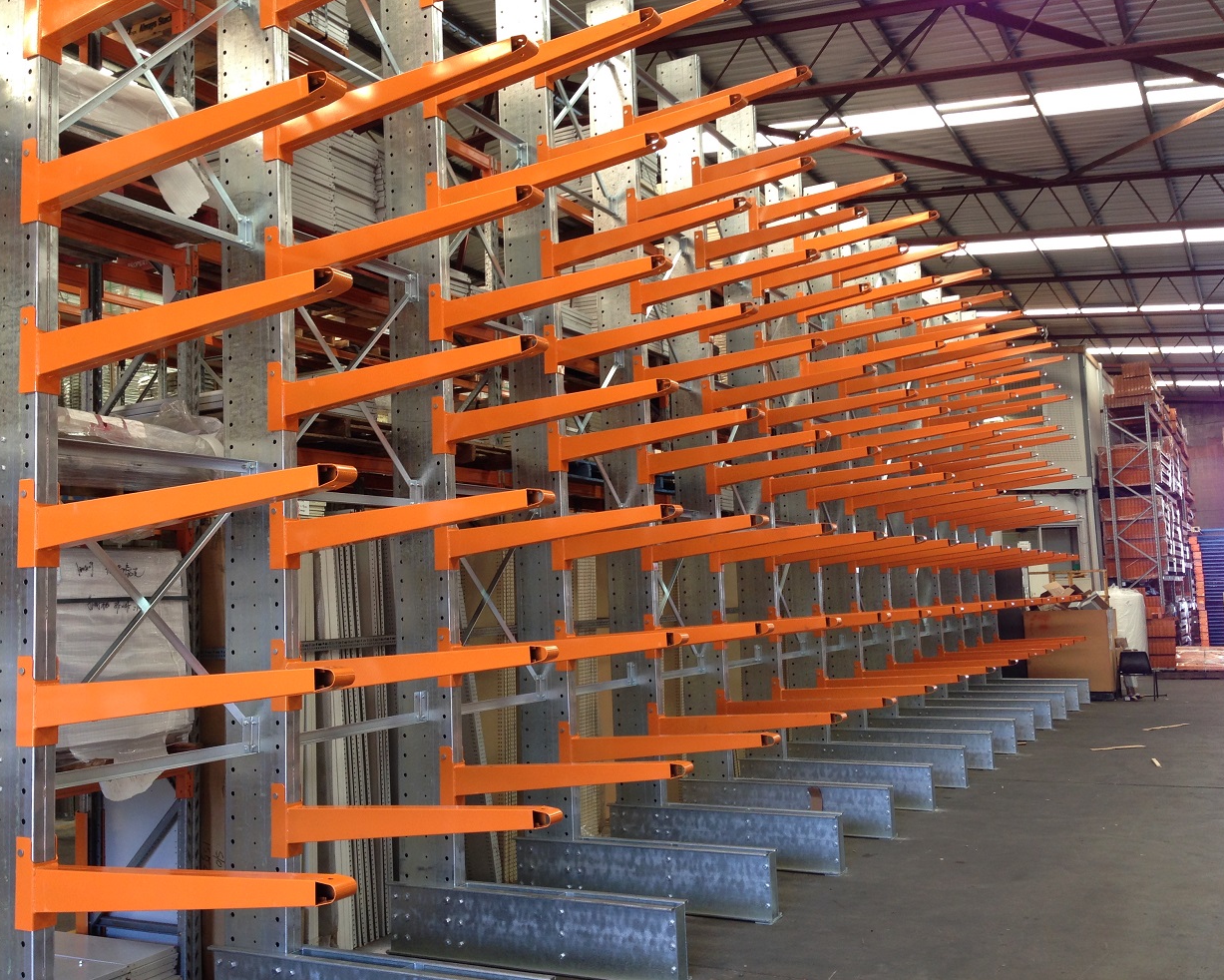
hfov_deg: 51.5
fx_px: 1268
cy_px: 482
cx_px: 591
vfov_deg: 42.2
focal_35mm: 35
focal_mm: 4.12
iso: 50
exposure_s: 1/40
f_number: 2.4
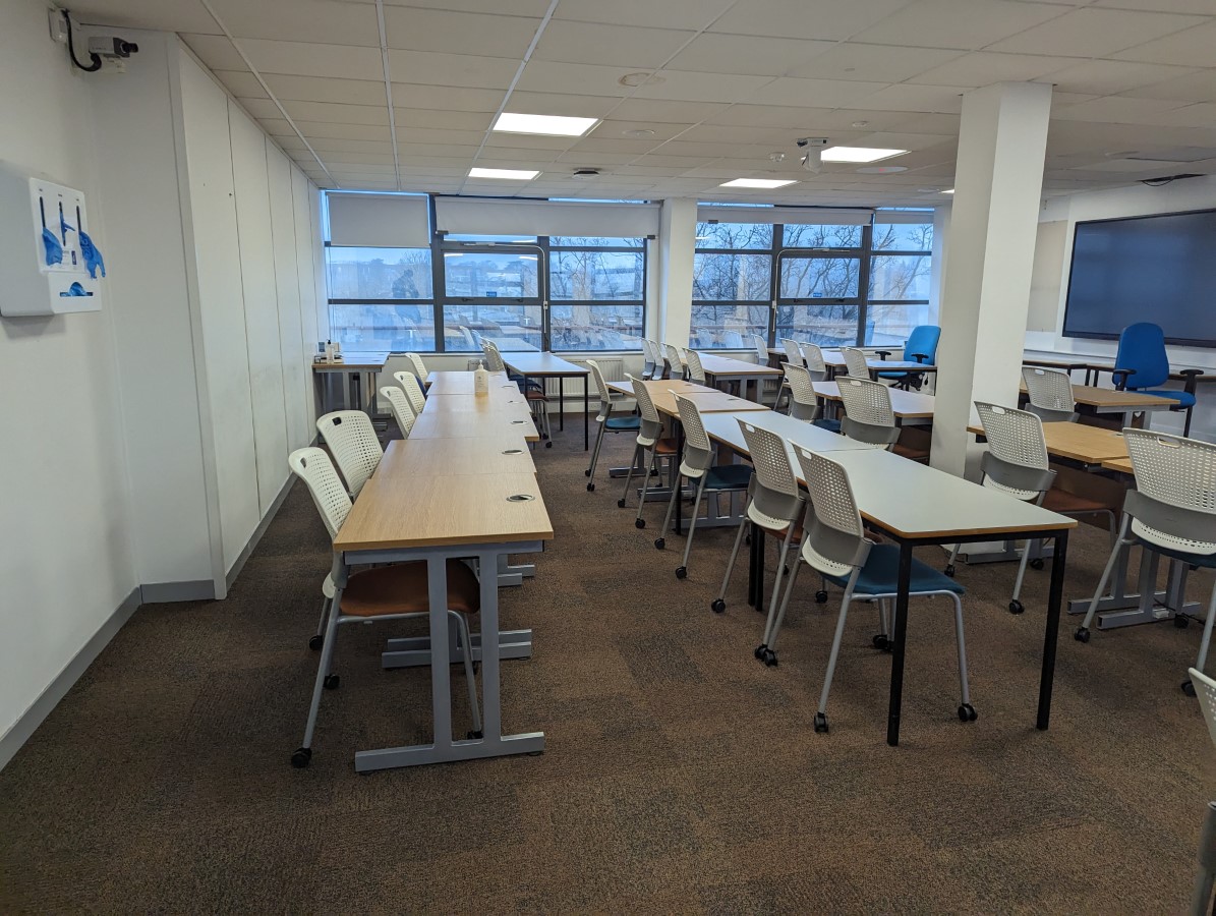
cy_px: 458
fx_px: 844
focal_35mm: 24
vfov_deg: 56.9
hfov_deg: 71.5
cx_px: 608
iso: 455
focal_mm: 6.81
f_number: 1.85
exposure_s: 1/566
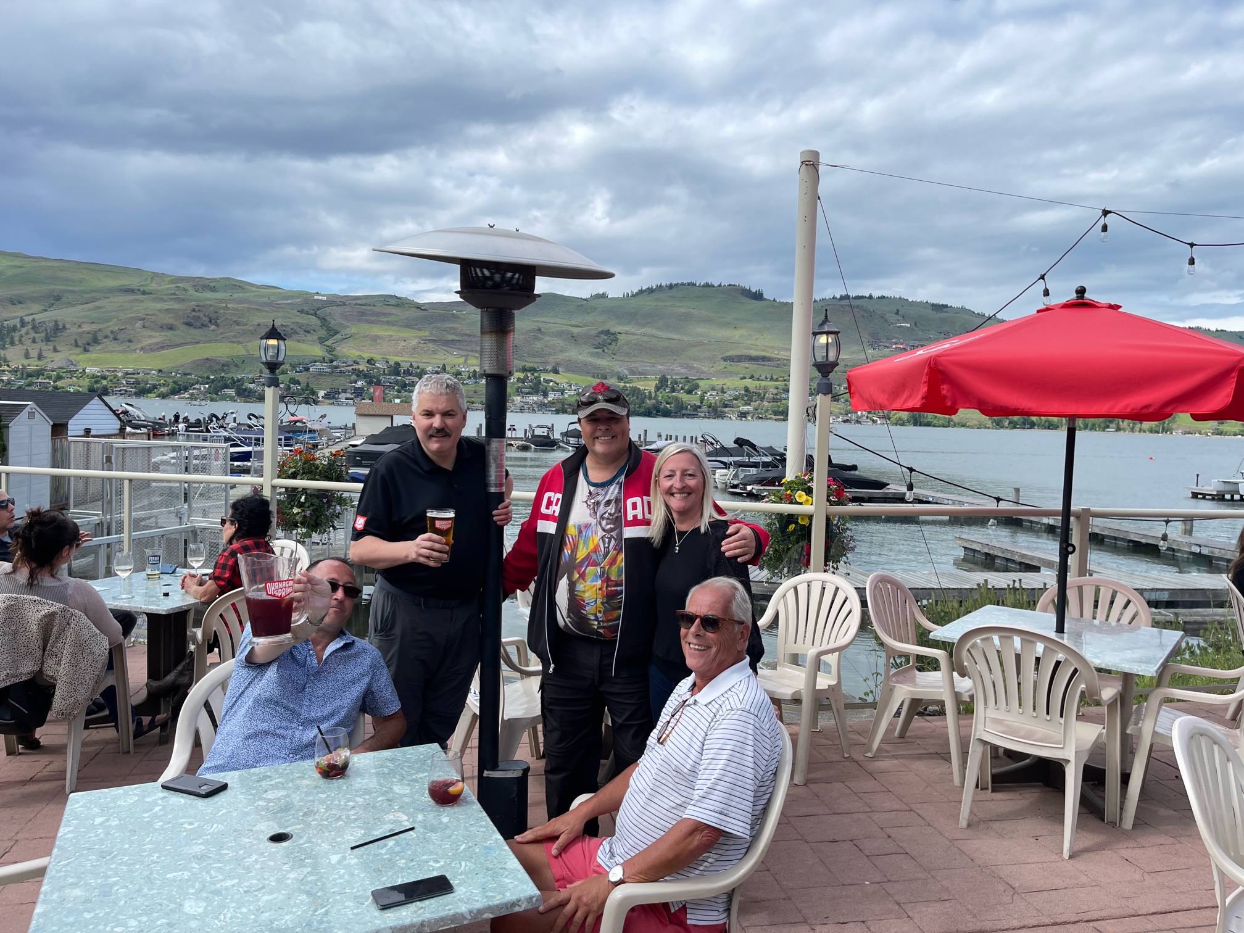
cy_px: 466
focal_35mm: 26
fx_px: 934
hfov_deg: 67.3
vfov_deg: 53.1
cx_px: 622
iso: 32
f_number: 1.6
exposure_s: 1/2786
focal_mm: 5.1
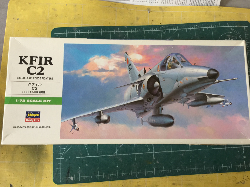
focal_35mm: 29
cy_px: 94
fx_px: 209
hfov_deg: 61.7
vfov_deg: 48.2
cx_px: 125
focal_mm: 4.15
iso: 100
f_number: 2.2
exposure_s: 1/17
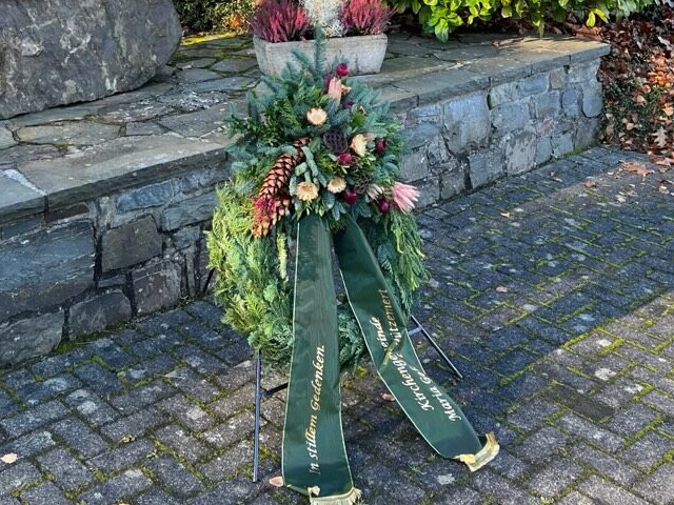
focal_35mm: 52
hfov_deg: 36.7
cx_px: 272
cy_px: 61
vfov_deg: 27.2
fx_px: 1012
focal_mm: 5.7
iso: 40
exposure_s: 1/224
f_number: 1.5
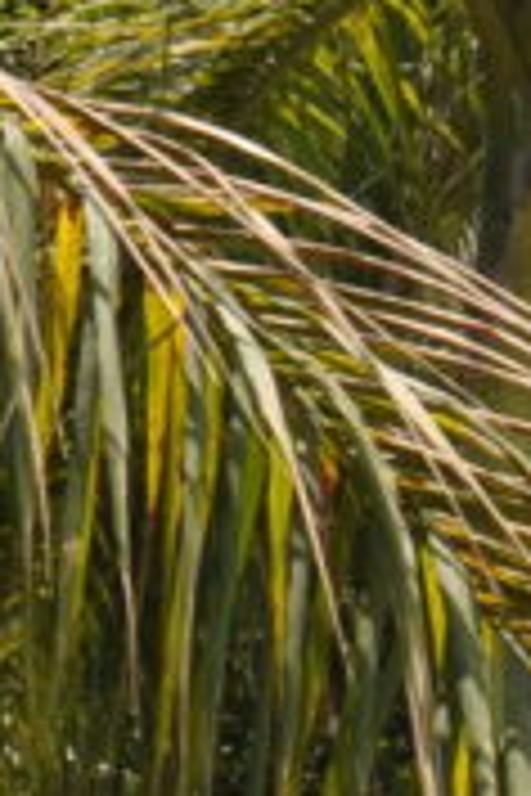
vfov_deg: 7.4
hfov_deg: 4.3
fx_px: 6025
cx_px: 2804
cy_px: 1169
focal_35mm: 272
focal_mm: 21
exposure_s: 1/350
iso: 200
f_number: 9.5
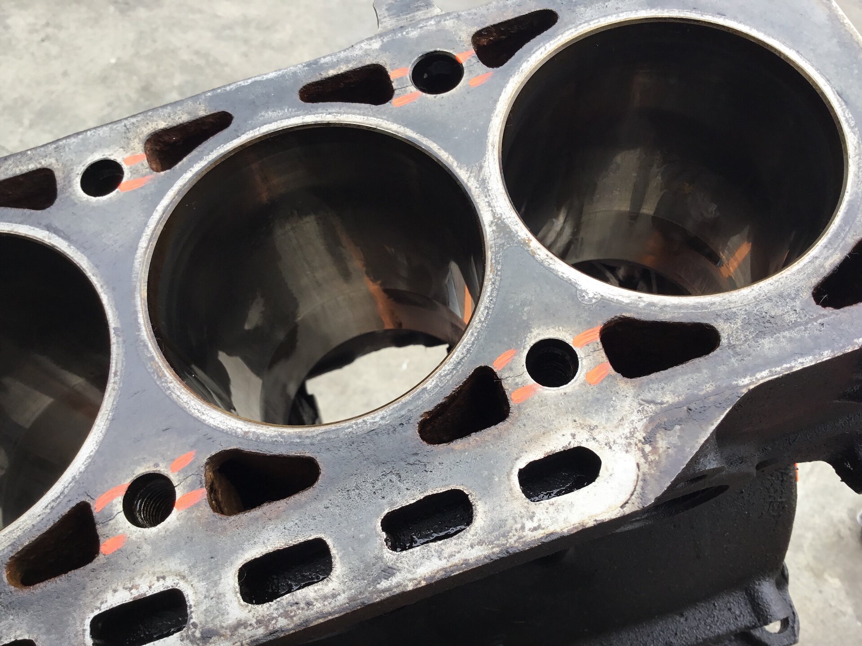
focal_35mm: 31
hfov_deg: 58.4
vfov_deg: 45.4
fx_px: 772
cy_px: 323
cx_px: 431
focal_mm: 3.3
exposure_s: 1/260
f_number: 2.4
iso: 25
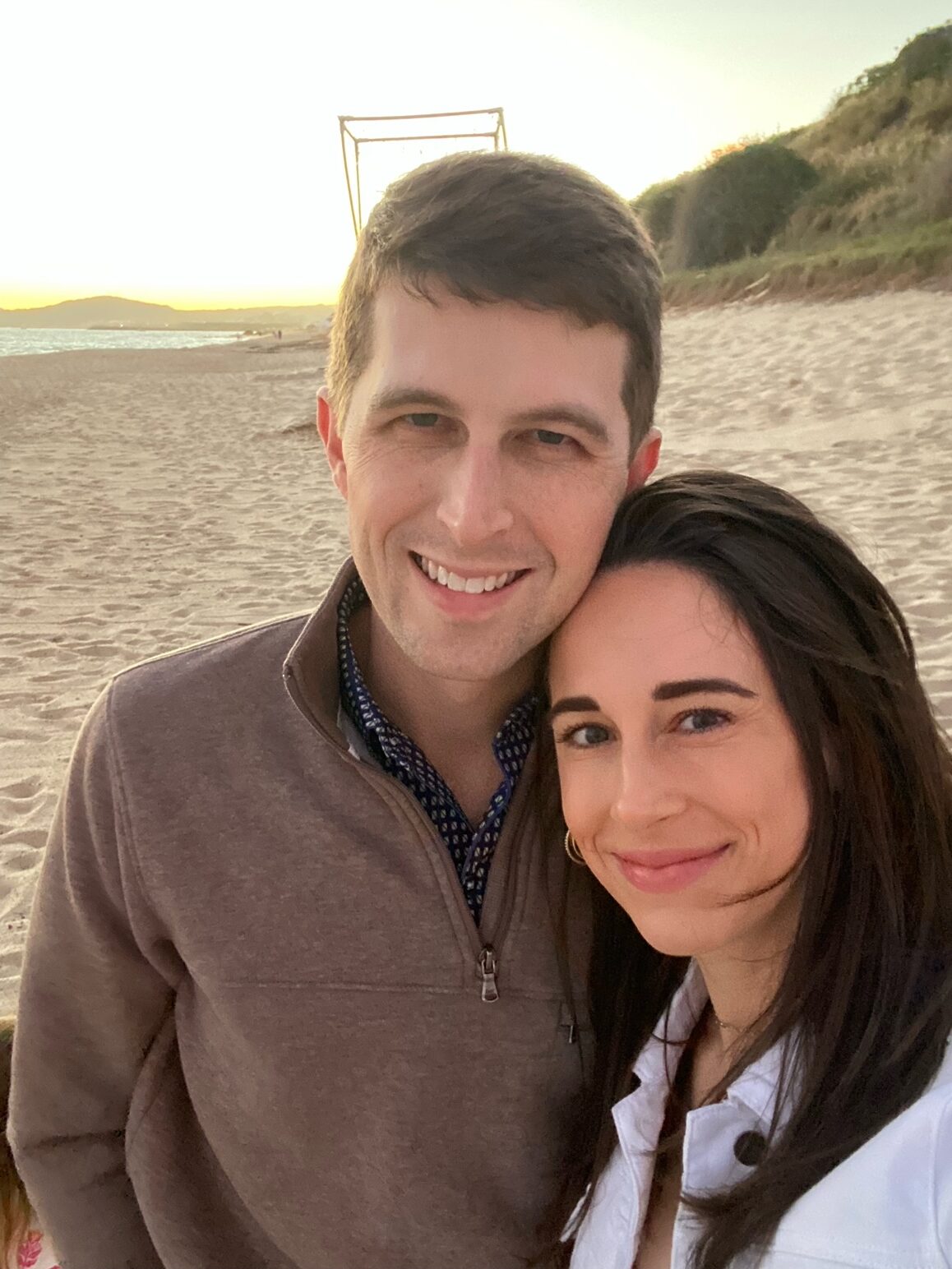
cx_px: 476
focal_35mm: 30
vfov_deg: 60.0
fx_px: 1100
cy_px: 634
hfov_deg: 46.8
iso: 400
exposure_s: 1/38
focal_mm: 2.71
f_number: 2.2
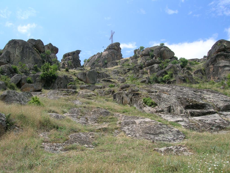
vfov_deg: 41.8
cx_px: 115
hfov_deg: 54.0
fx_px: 226
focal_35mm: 34
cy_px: 86
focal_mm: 5.7
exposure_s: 1/324
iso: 50
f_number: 4.9
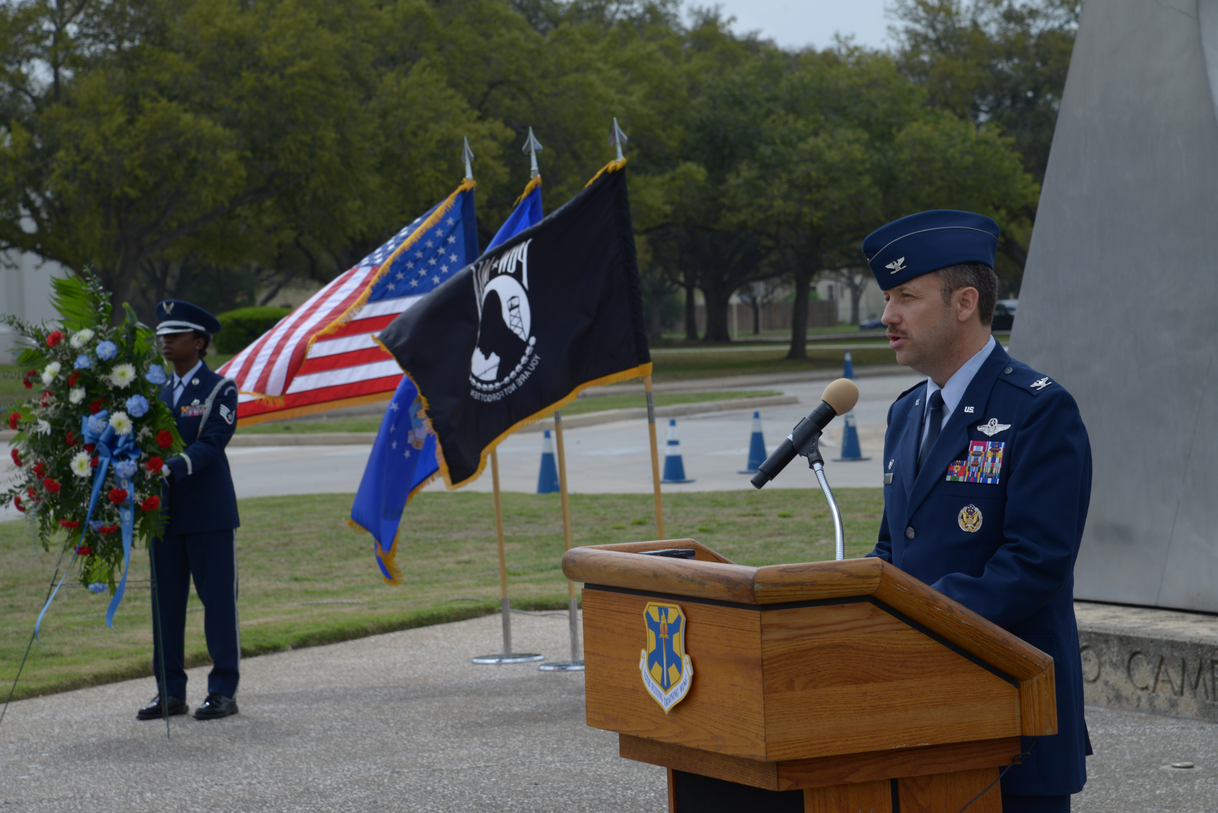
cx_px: 609
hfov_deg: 17.1
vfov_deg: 11.4
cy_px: 406
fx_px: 4061
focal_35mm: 120
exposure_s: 1/320
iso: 200
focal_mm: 120
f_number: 10
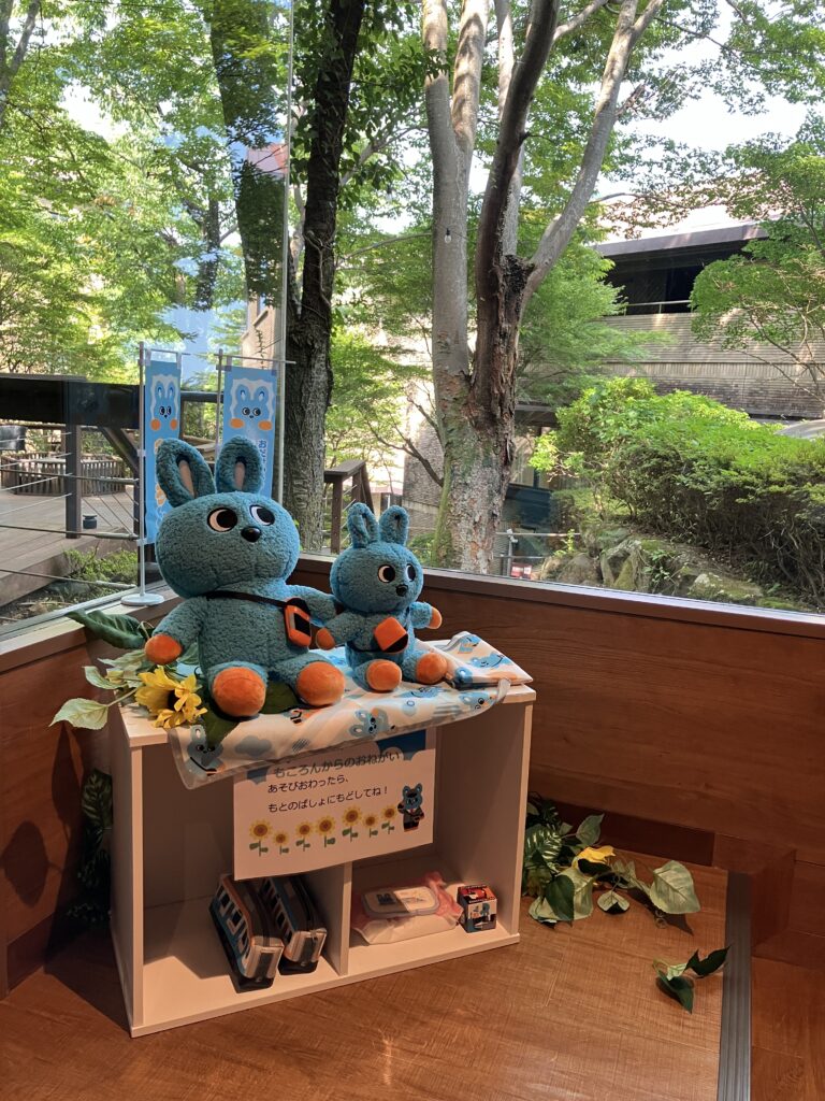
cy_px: 550
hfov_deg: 49.7
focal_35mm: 28
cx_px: 412
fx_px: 890
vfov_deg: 63.4
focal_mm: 3.99
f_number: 1.8
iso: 80
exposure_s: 1/94
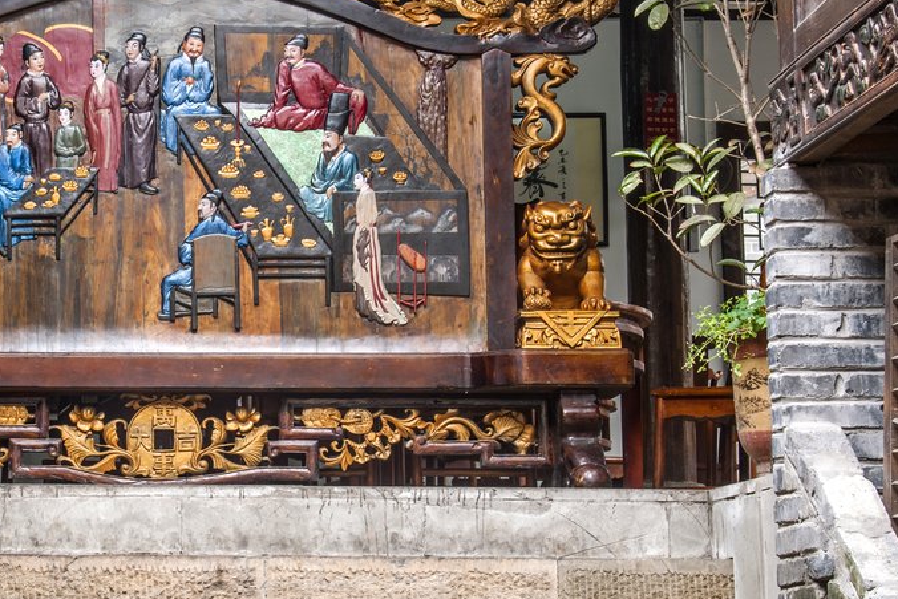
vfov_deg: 13.4
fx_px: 2545
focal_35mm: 102
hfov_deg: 19.8
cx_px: 158
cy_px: 332
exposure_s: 1/6
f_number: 9
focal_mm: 46
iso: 200
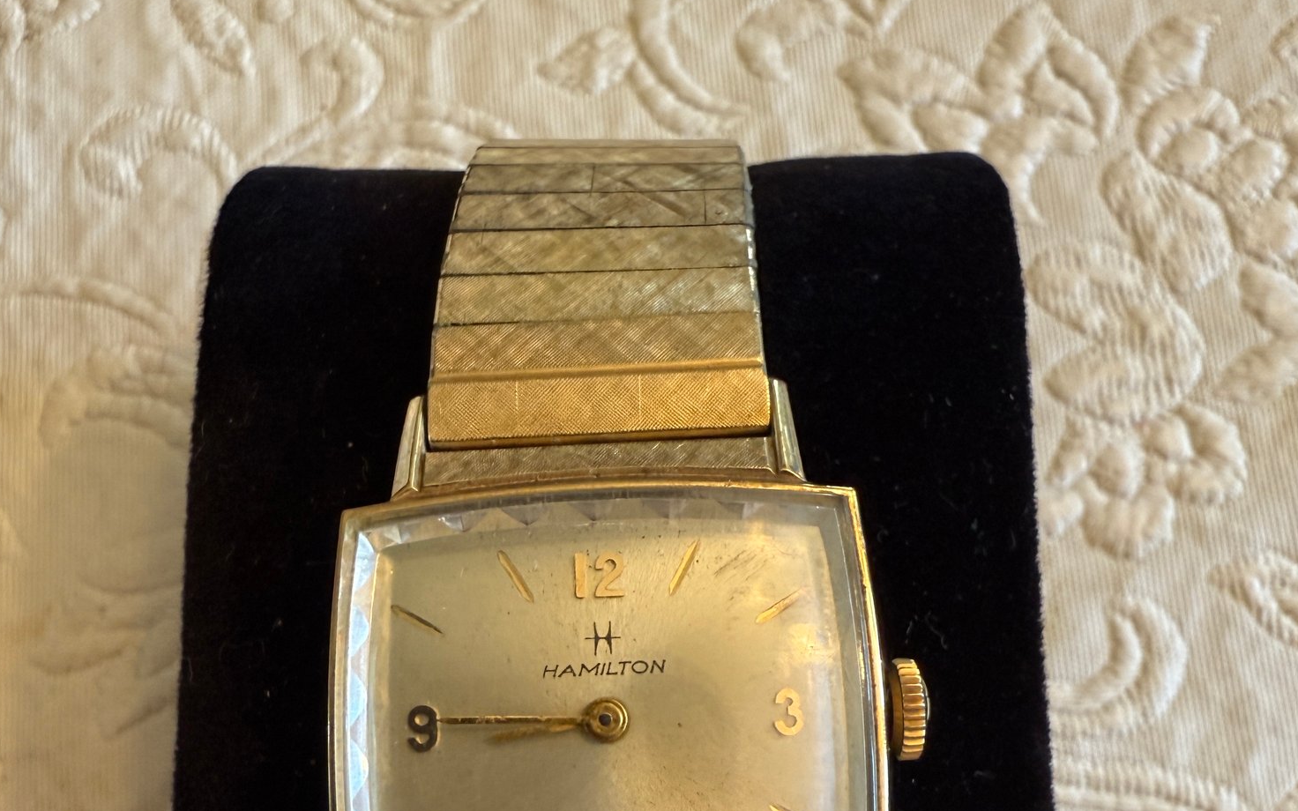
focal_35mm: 36
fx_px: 1273
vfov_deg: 33.1
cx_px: 649
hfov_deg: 54.0
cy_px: 760
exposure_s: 1/60
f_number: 2.2
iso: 250
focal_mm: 2.22
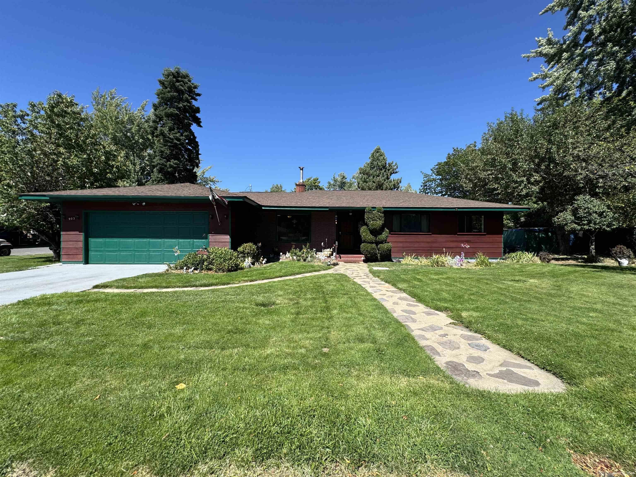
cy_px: 238
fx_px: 257
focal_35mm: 14
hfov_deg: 102.1
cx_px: 318
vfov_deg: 85.7
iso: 40
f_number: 2.2
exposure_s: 1/1198
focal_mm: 2.22
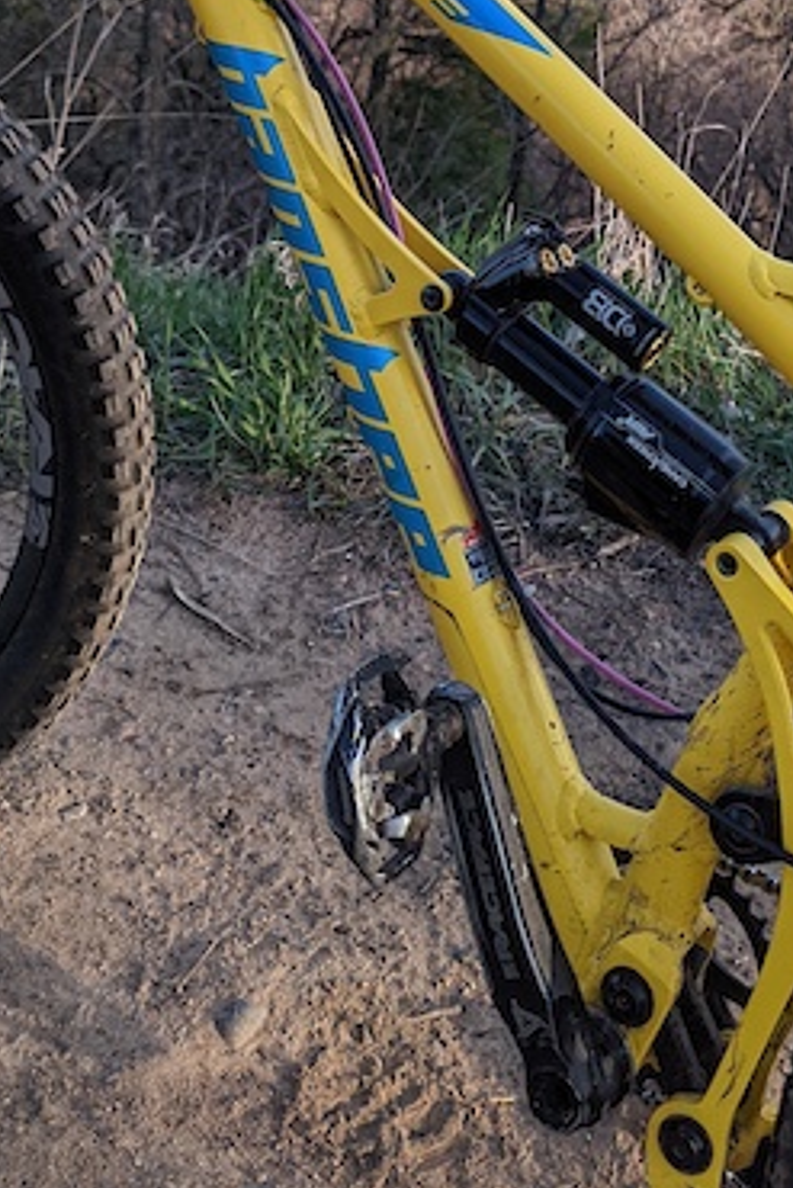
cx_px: 575
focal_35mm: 54
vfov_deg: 33.6
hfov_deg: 24.9
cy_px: -6
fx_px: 1782
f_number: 1.85
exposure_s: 1/2217
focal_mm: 6.81
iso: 121
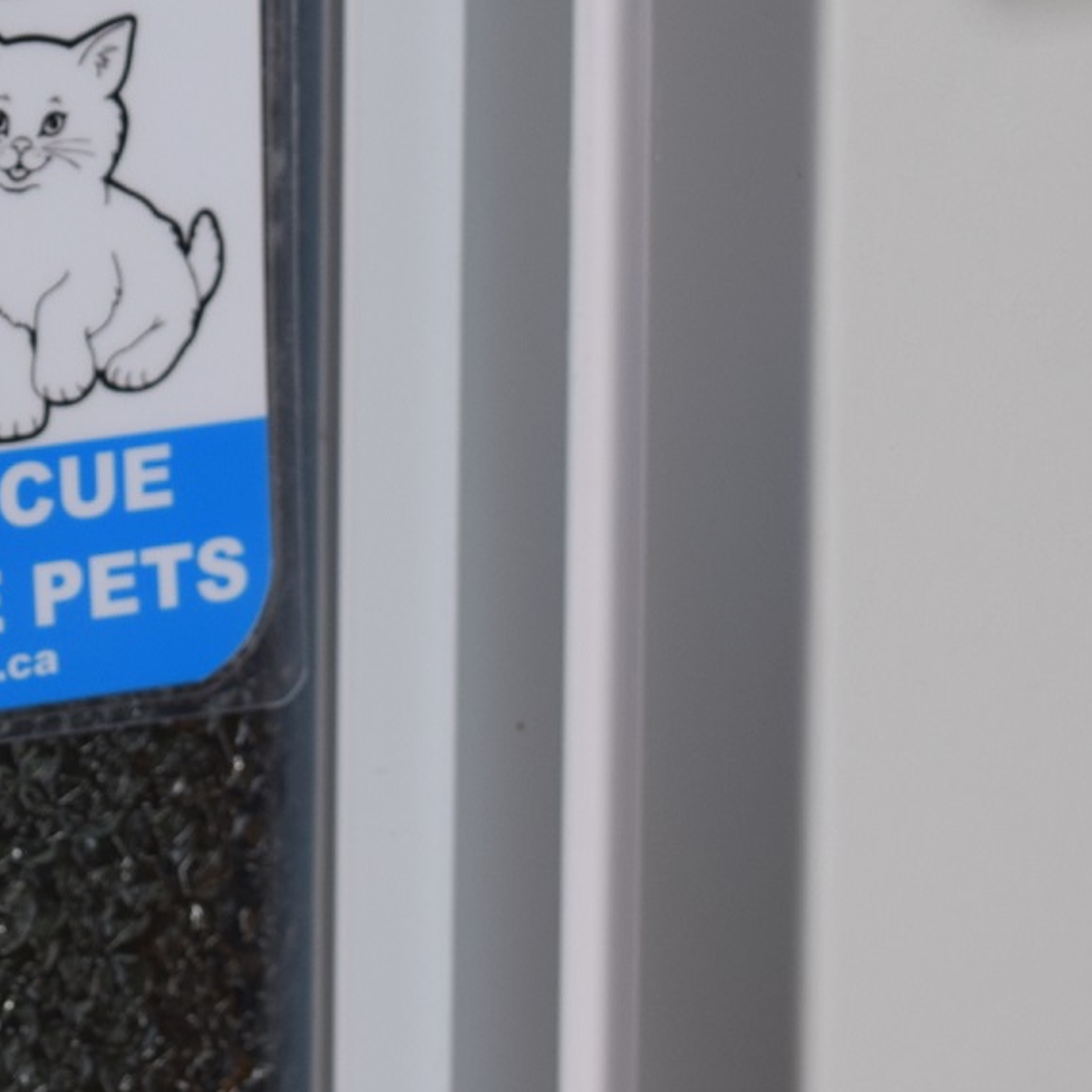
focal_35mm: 201
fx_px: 7191
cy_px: -163
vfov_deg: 8.6
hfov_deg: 8.6
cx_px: -125
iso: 320
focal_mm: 45
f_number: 8
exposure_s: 1/250
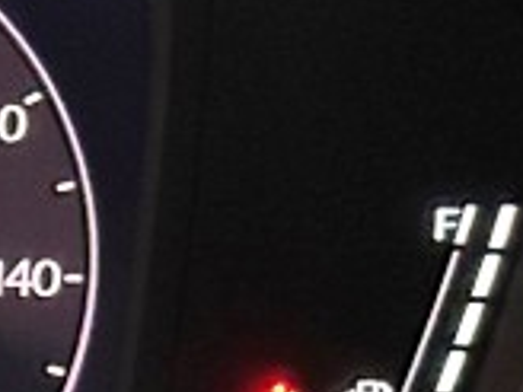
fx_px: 4517
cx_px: -858
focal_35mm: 299
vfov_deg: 5.0
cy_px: 207
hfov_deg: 6.2
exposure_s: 1/24
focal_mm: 6.86
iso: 640
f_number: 1.78
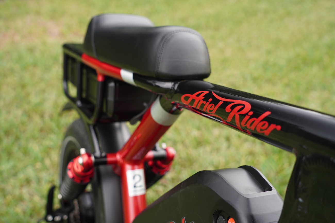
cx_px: 168
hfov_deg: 46.4
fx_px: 391
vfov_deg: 31.9
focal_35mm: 42
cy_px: 112
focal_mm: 28
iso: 100
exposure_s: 1/125
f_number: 2.8
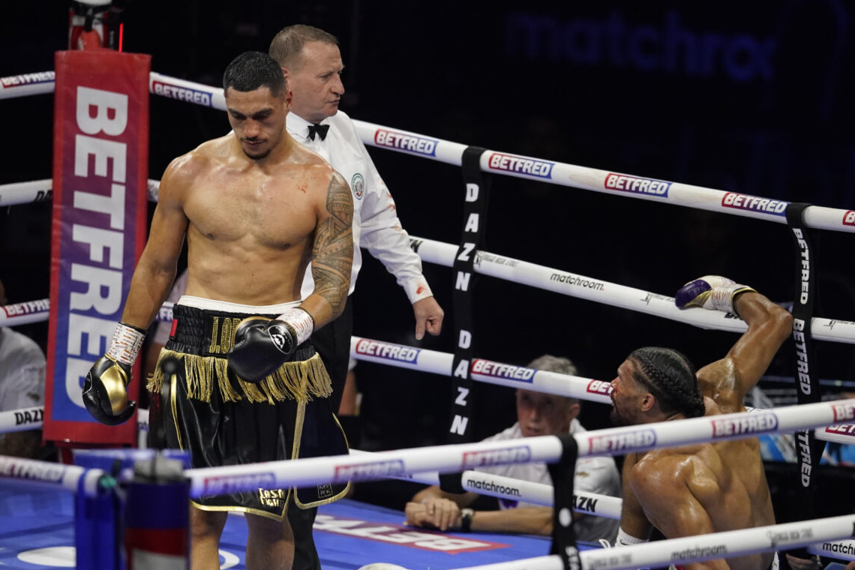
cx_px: 466
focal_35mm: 539
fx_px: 12800
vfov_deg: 2.6
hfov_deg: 3.8
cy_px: 358
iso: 4000
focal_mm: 400
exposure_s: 1/1250
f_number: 2.8
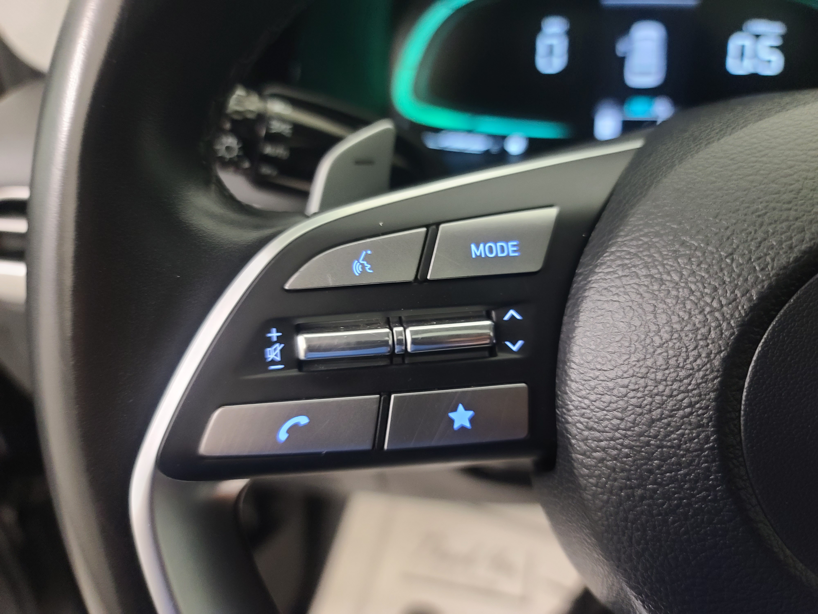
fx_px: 591
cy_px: 307
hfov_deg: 69.4
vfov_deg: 54.9
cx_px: 409
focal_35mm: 25
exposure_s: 1/30
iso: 640
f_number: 1.8
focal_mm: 7
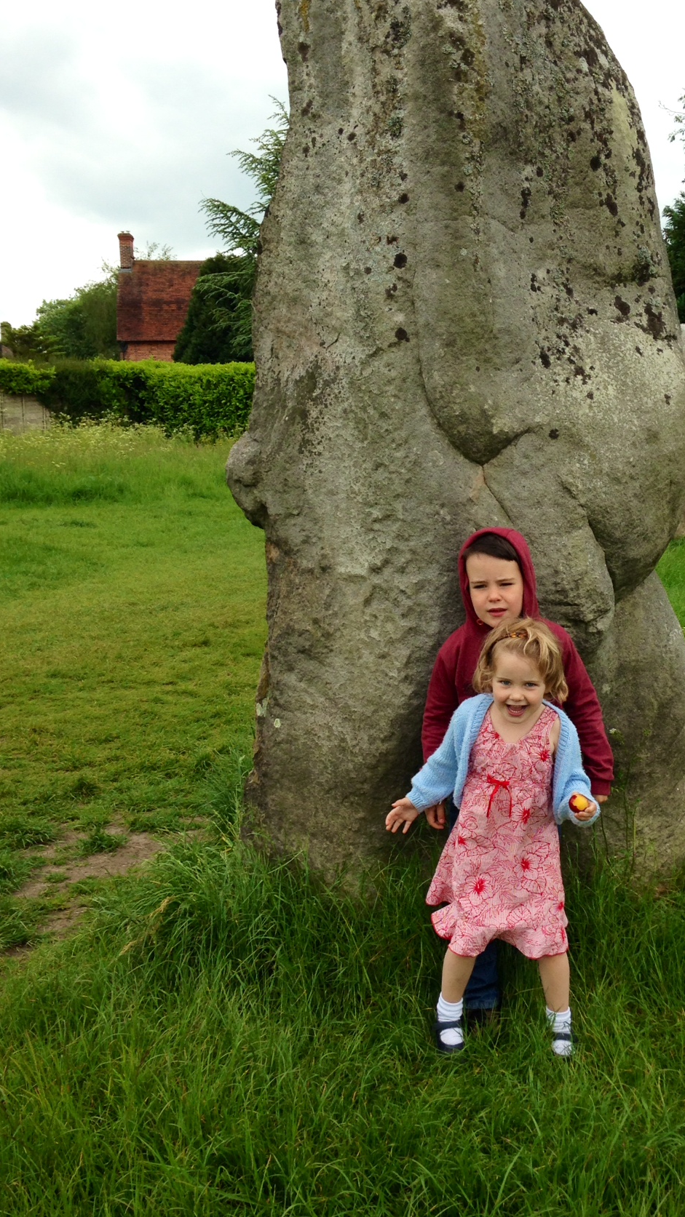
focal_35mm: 44
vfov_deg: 46.4
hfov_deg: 26.9
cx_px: 485
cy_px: 576
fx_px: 1421
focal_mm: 4.12
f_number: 2.4
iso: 50
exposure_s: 1/645
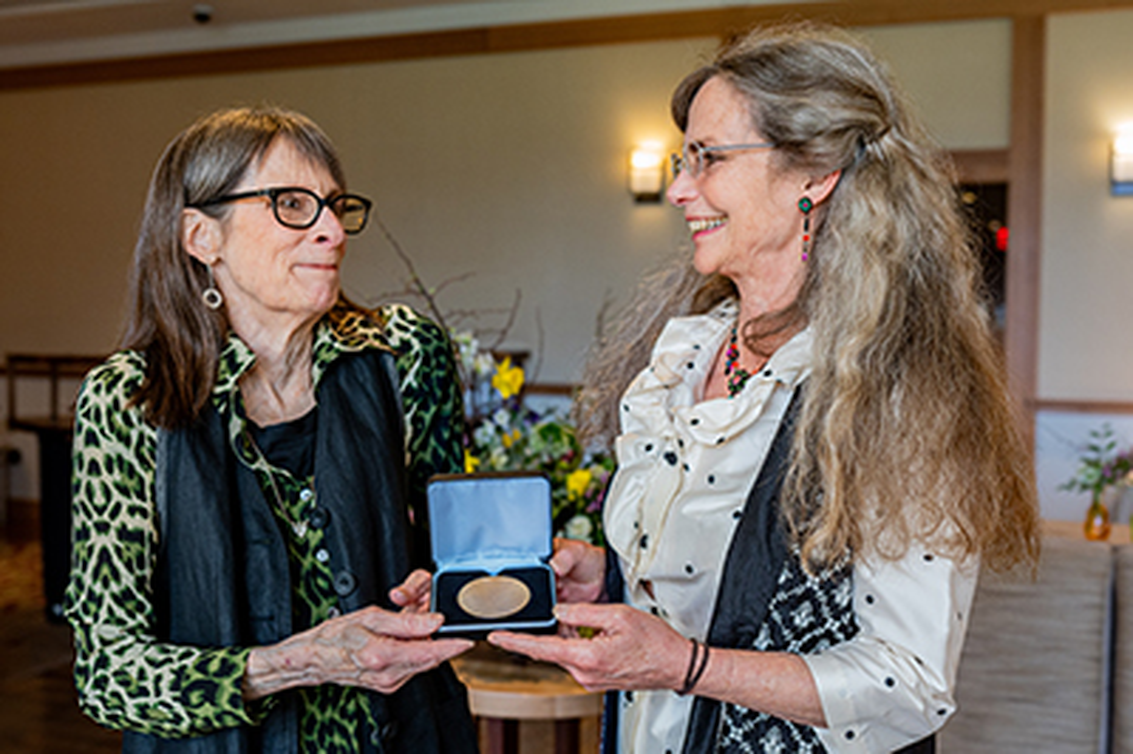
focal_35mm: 35
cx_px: 566
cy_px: 377
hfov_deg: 54.5
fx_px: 1101
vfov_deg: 37.8
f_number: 3.2
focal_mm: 35
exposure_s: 1/160
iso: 1600
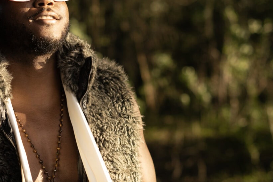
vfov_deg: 14.5
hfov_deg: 21.4
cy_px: 63
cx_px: 58
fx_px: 713
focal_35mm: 94
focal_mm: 50
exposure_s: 1/1250
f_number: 2.5
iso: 250
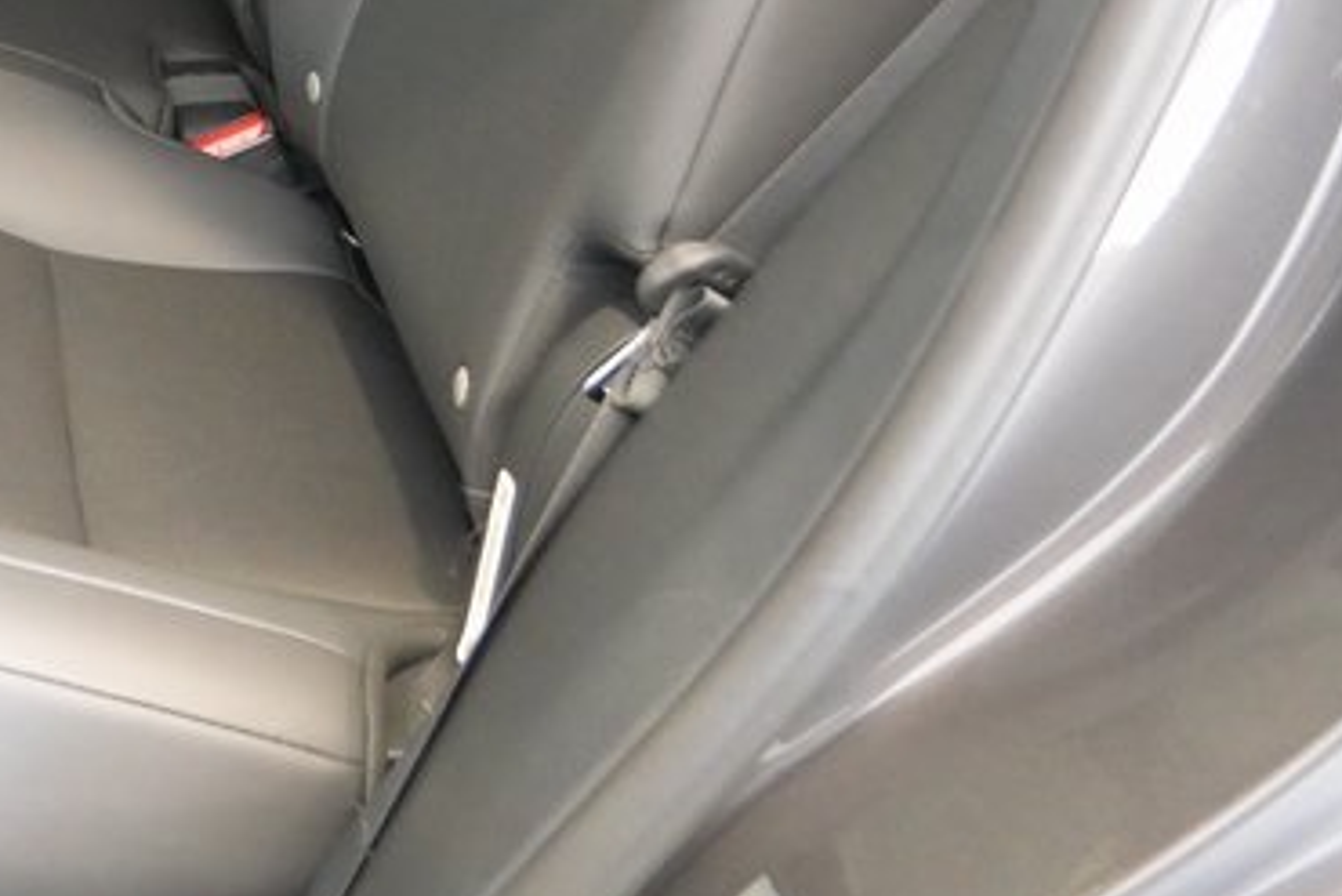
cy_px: -446
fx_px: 2573
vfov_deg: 17.7
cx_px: -265
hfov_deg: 26.1
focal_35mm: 69
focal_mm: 12
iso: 3200
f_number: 3.5
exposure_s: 1/25
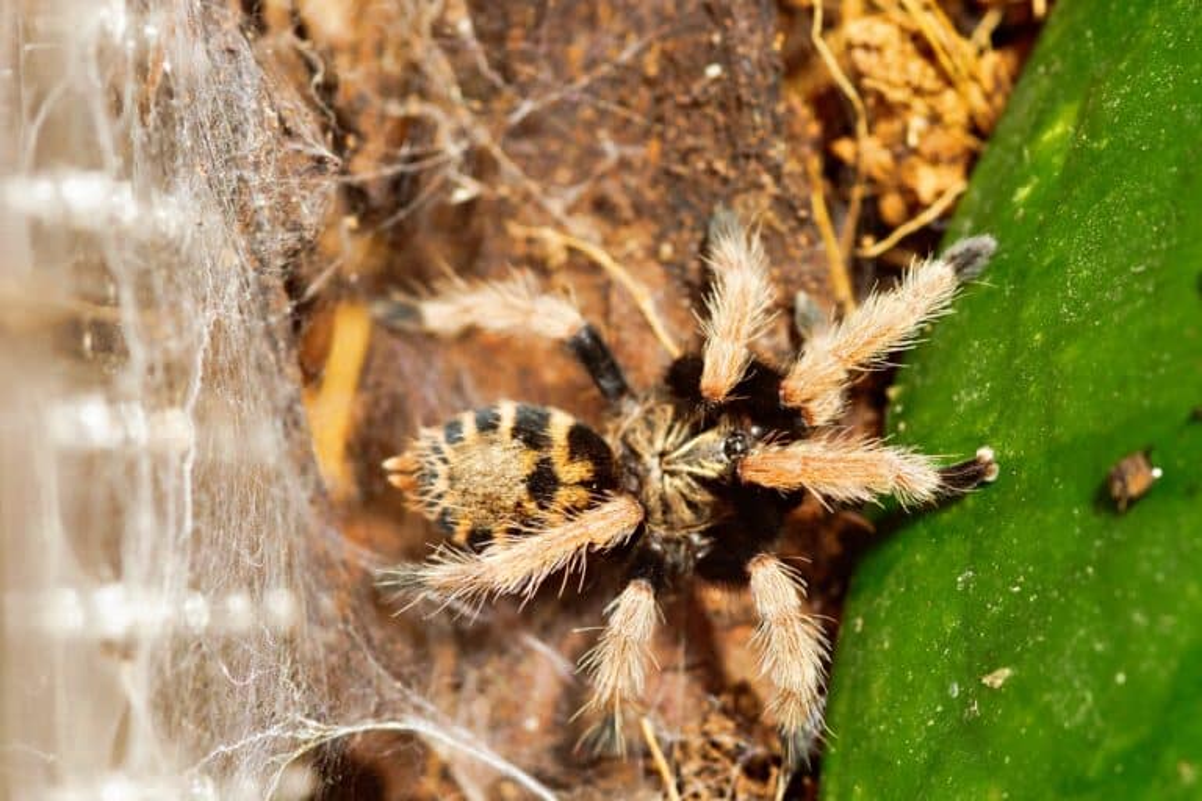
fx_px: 5258
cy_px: 400
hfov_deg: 13.0
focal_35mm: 158
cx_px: 601
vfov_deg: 8.7
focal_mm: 105
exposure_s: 1/60
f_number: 8
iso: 100
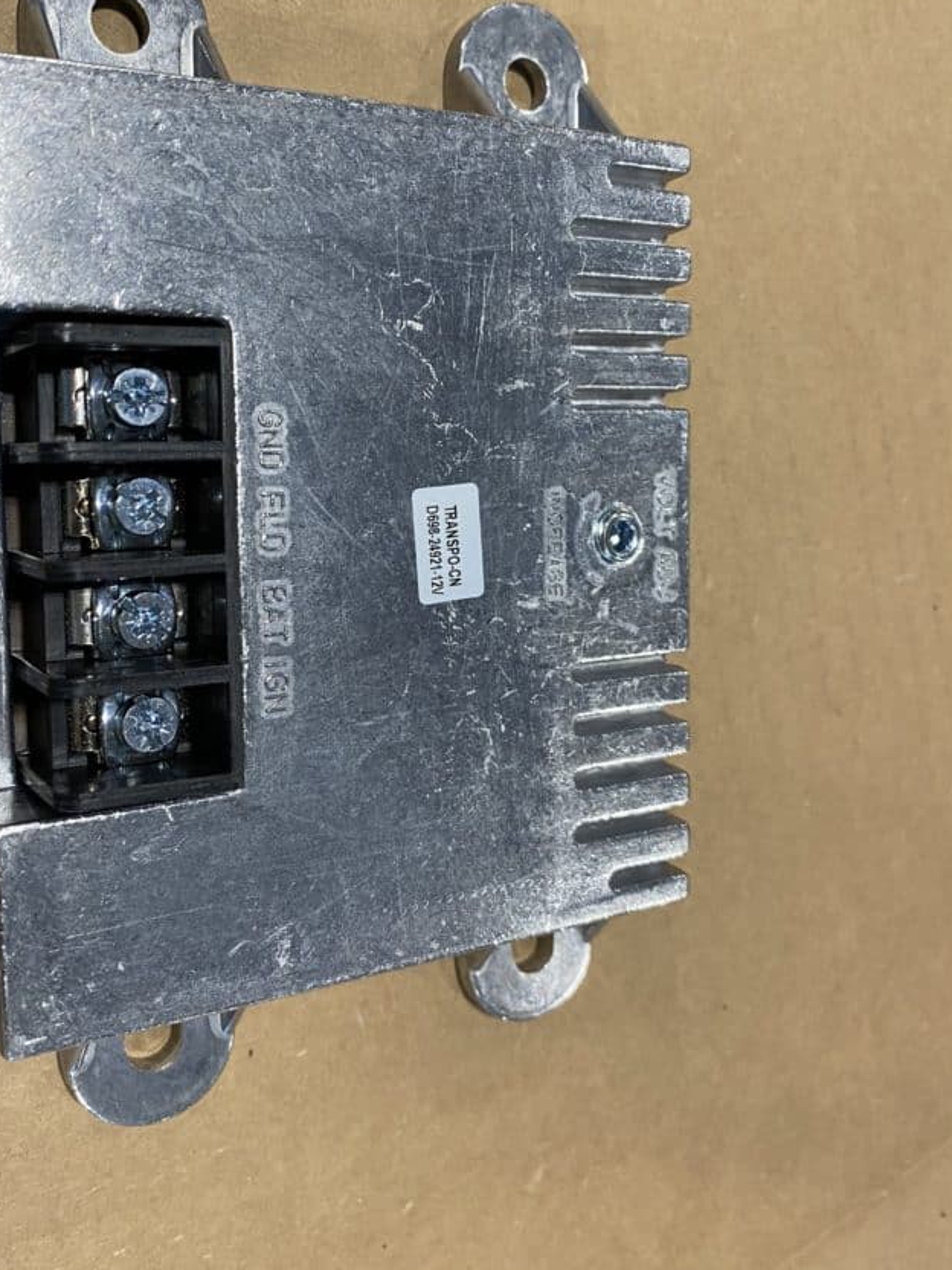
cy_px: 550
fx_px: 1173
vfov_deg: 56.6
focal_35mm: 32
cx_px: 381
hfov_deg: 43.9
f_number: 1.8
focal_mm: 4.25
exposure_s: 1/60
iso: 160
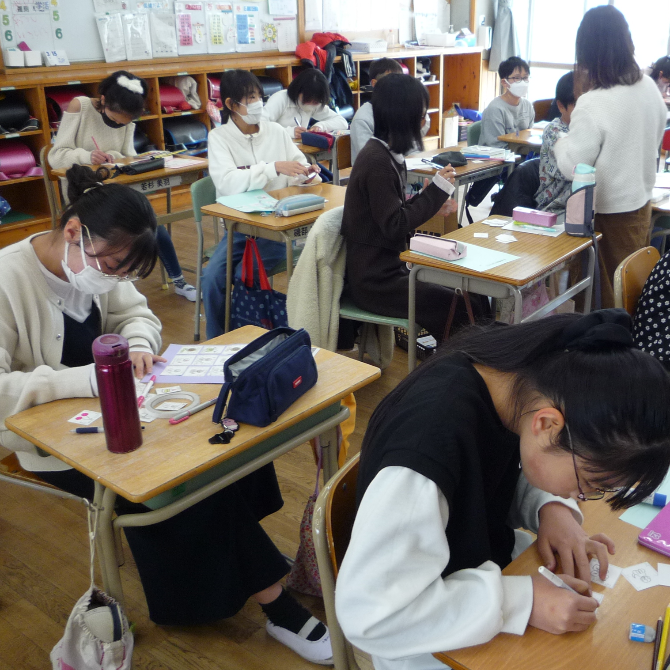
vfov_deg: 44.9
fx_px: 810
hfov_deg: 44.4
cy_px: 332
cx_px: 432
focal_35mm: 37
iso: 125
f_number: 2.8
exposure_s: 1/30
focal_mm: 4.4
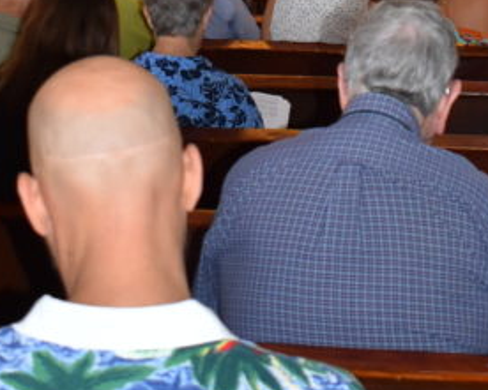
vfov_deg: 10.5
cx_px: 285
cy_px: -222
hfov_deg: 13.7
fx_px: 2037
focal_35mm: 141
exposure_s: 1/80
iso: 800
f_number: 4.5
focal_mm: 24
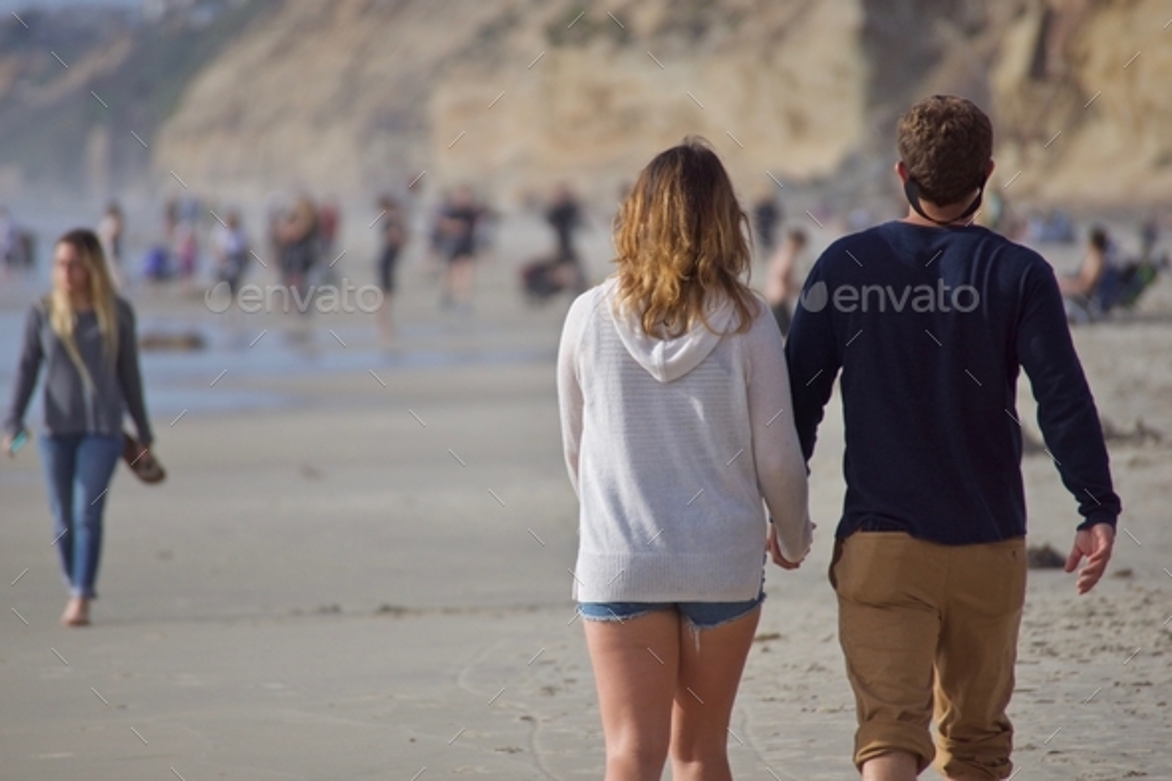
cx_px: 586
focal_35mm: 420
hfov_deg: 4.9
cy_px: 390
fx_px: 13669
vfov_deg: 3.3
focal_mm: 280
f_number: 5.6
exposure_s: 1/2000
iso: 250
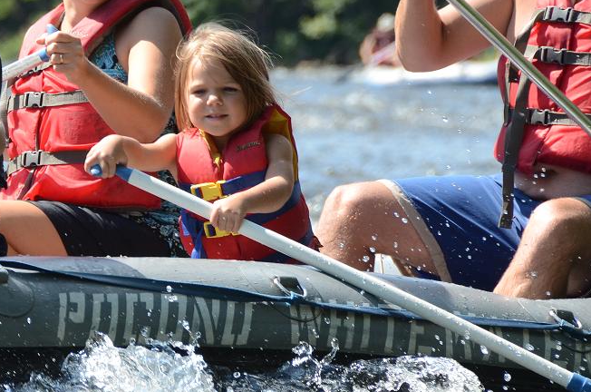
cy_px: 92
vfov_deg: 2.4
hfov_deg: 3.6
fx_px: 9290
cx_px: 139
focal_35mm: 567
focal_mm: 200
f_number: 5.6
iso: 400
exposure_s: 1/500
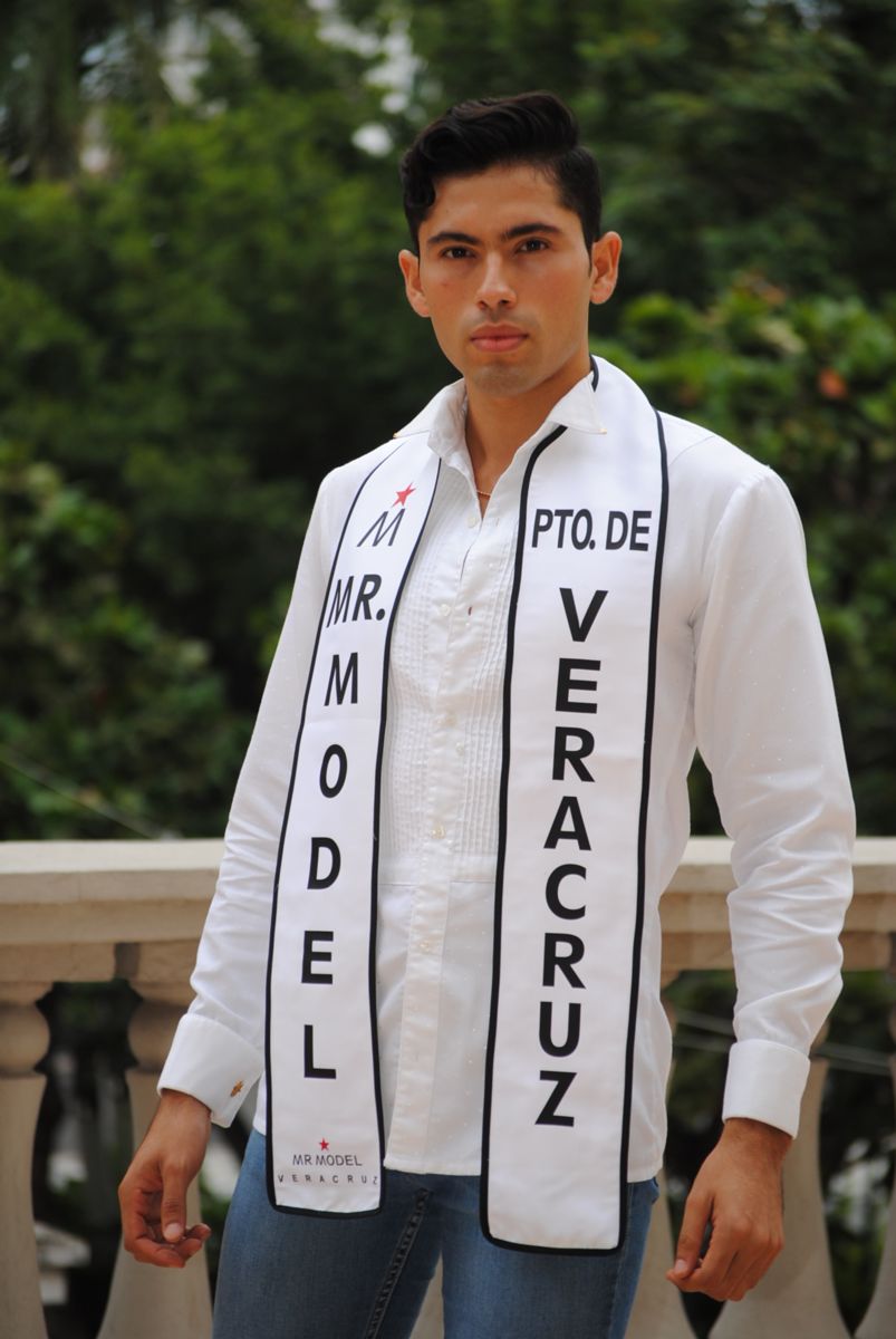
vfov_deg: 12.4
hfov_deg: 8.3
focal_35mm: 165
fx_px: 6144
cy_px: 670
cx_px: 448
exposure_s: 1/160
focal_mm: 110
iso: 100
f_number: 4.5
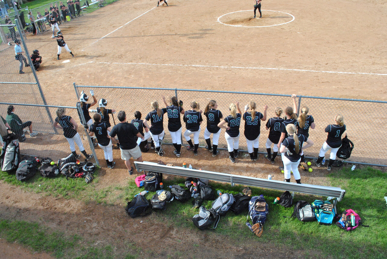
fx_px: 291
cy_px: 130
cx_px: 194
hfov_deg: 67.3
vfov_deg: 48.1
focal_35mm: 27
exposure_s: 1/640
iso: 1600
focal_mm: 18
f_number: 13
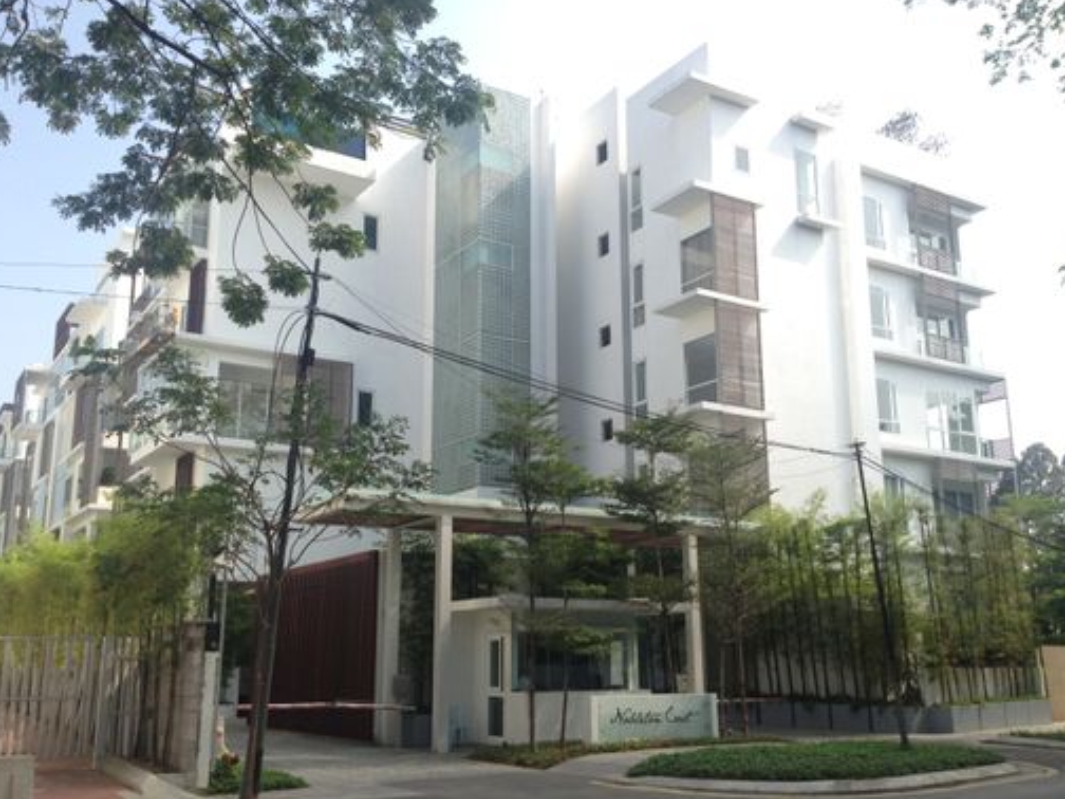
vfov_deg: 38.7
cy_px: 414
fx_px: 1138
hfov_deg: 50.1
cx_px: 534
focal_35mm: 37
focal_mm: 4.28
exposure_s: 1/789
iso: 50
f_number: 2.4
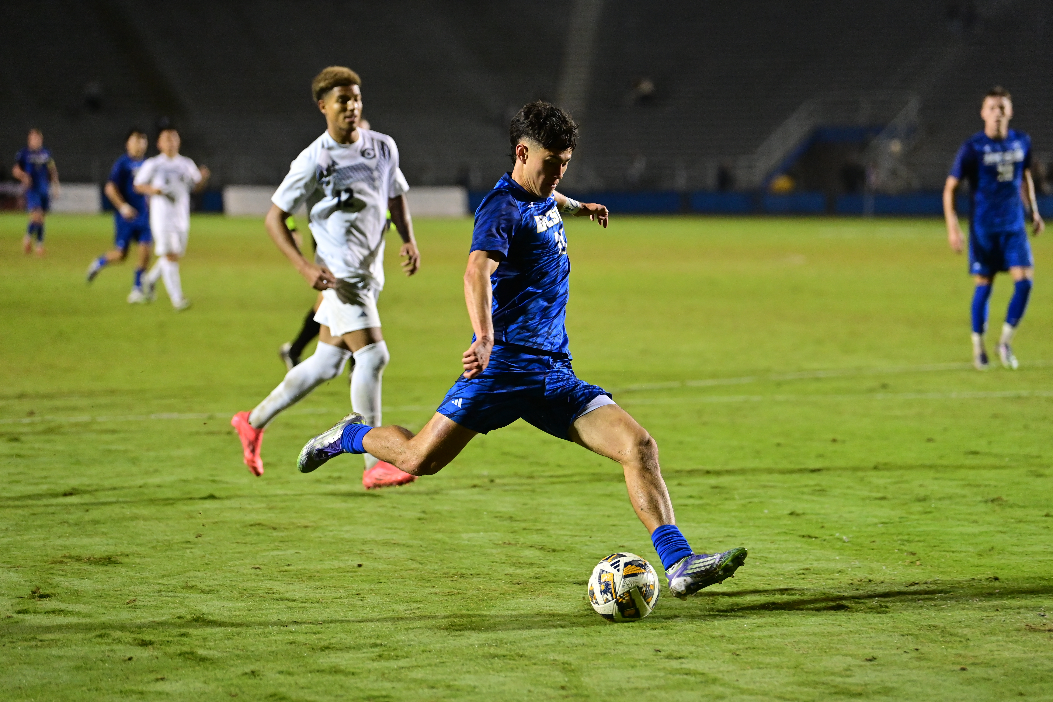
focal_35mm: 135
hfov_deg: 15.2
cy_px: 351
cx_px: 526
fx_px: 3948
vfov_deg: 10.2
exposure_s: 1/1250
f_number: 2.8
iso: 6400
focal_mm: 135
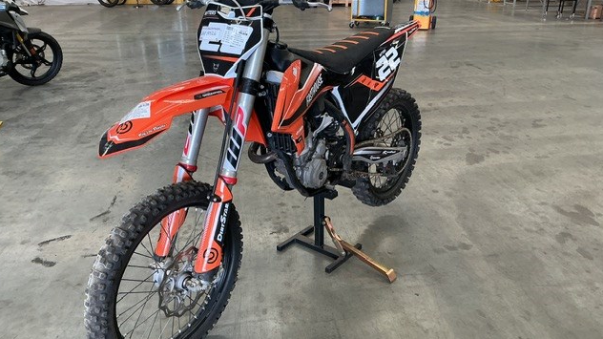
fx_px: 511
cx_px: 302
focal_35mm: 32
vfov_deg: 36.6
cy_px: 181
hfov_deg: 61.0
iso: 64
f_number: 1.8
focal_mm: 3
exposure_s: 1/50
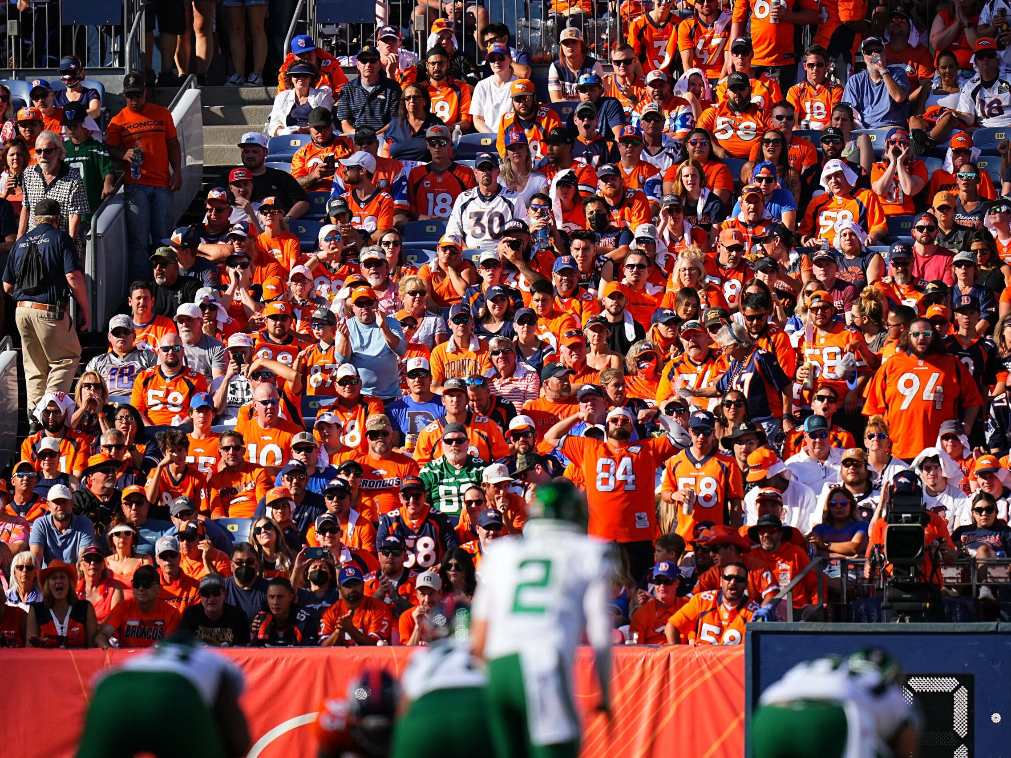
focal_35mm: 650
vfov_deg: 2.3
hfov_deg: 3.1
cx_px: 526
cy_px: 379
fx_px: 18984
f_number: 2.8
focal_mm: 400
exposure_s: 1/8000
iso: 500
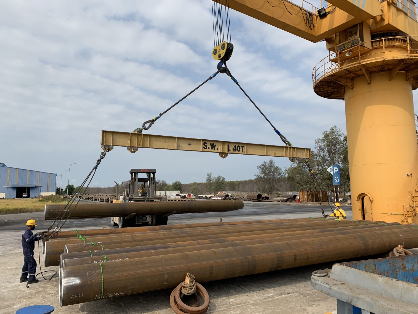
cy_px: 157
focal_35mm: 26
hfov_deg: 67.3
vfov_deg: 53.1
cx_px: 209
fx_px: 314
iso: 25
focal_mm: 4.25
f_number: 1.8
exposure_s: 1/3521
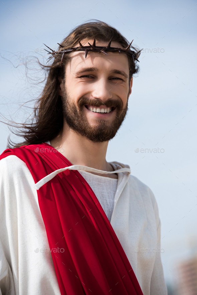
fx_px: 1353
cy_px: 148
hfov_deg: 8.3
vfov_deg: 12.4
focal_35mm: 165
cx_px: 98
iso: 100
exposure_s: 1/1600
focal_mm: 165
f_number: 4.5
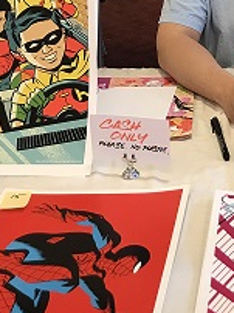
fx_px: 632
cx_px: 253
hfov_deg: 20.1
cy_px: 2
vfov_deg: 26.4
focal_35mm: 70
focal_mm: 3.99
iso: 40
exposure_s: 1/20
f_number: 1.8
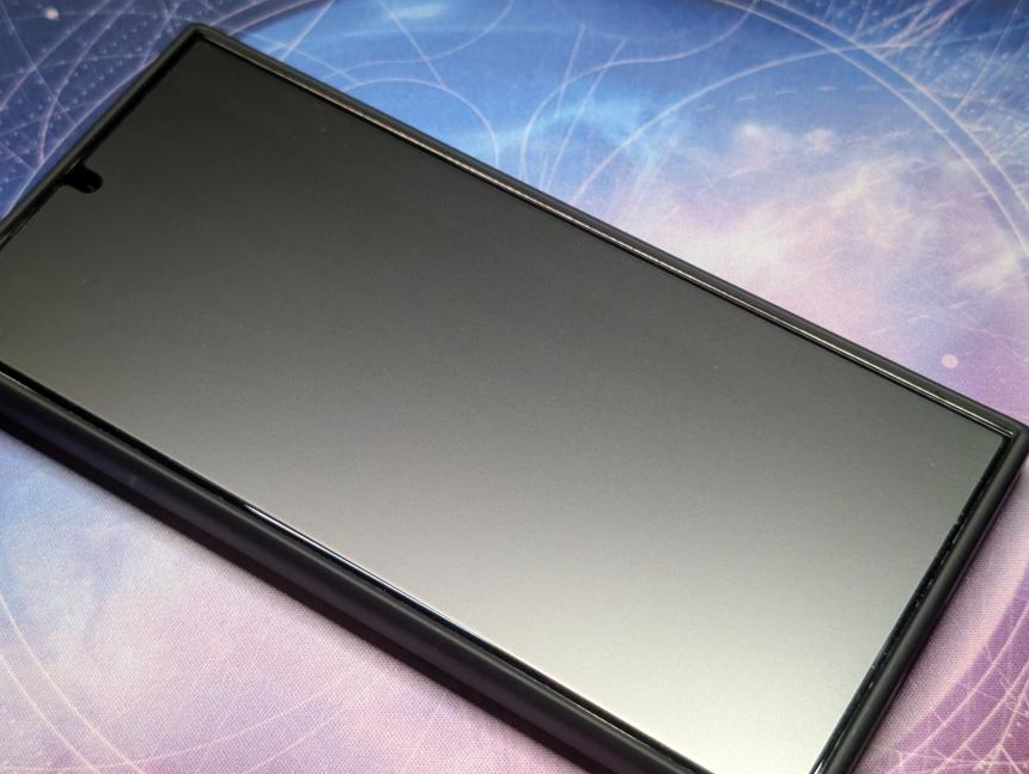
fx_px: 1696
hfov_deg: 33.7
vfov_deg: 25.7
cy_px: 434
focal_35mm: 57
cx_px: 434
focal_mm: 6.9
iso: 145
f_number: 1.68
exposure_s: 1/50
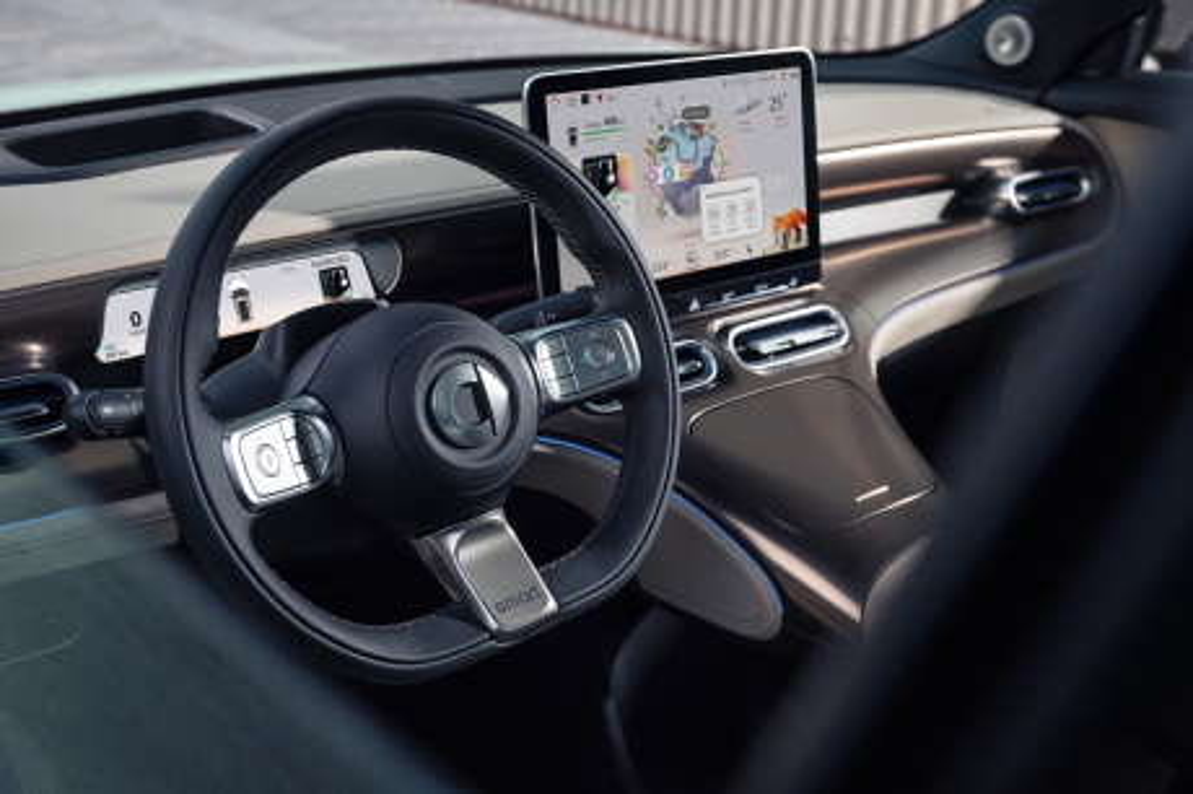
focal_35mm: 45
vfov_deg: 29.8
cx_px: 596
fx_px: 1490
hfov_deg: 43.6
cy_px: 397
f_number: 5.6
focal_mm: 45
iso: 64
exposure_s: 1/20
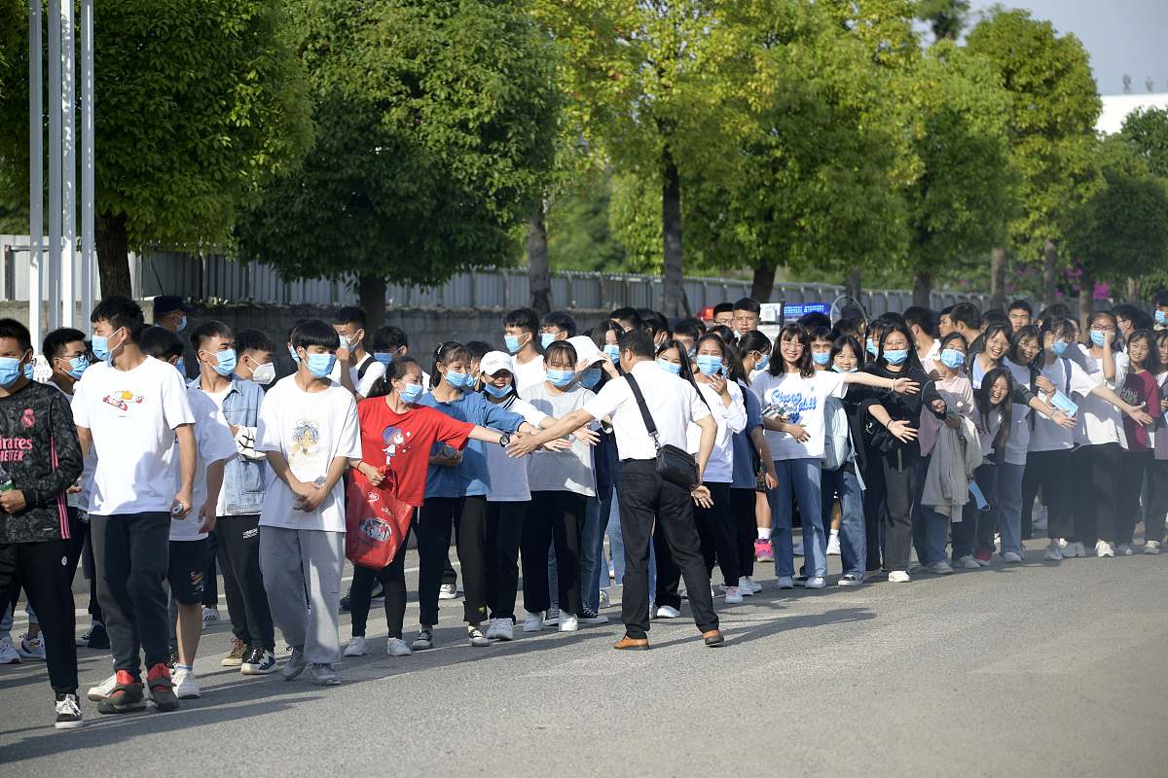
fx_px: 4866
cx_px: 584
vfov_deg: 9.1
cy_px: 389
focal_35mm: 150
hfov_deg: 13.7
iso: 100
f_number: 5
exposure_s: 1/400
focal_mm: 150
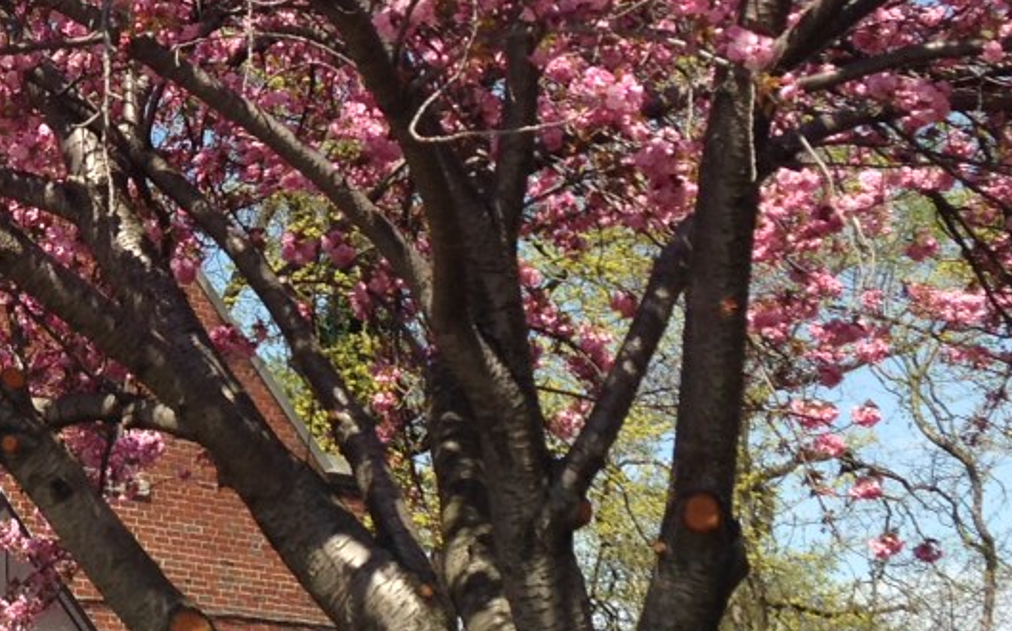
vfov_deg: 12.0
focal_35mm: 108
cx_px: -180
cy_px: 113
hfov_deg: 18.4
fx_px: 2977
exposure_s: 1/1153
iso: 50
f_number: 2.4
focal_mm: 4.12
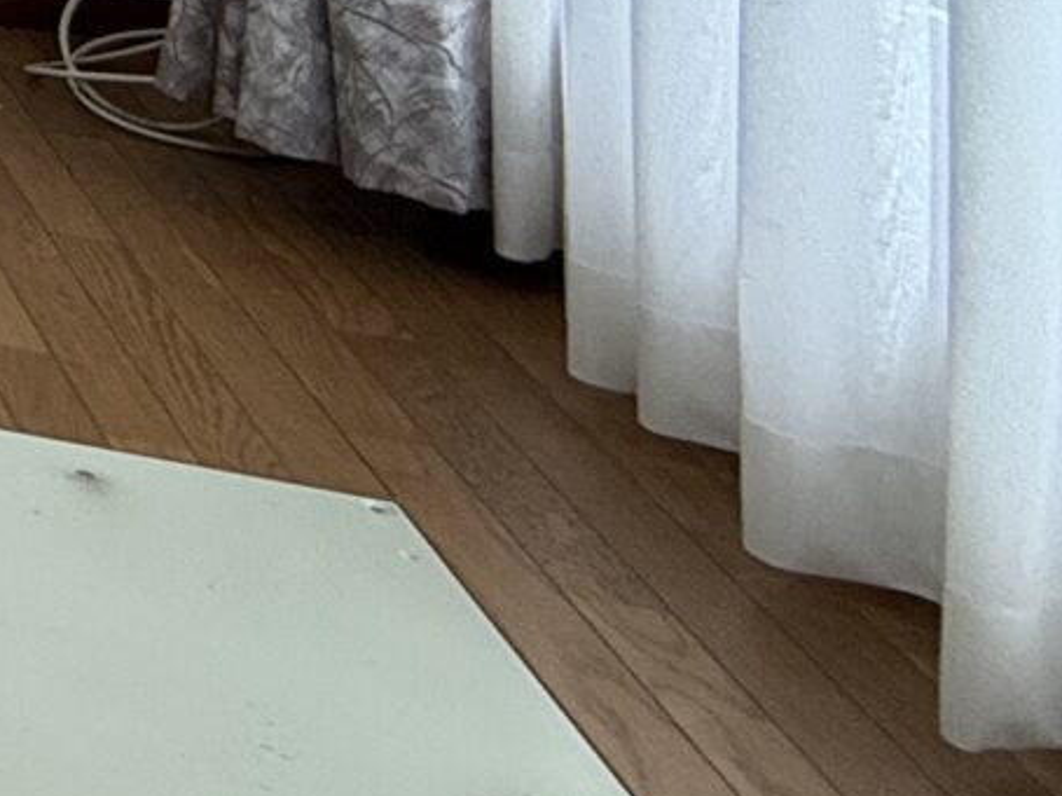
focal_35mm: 79
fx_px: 2422
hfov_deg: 12.8
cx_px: -1855
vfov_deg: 14.8
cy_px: -857
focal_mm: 2.22
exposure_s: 1/100
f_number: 2.2
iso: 64
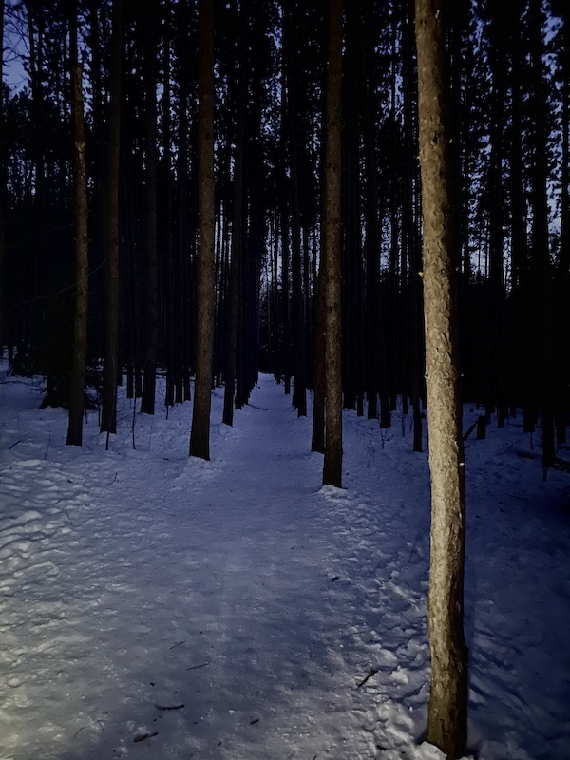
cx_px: 285
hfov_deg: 53.1
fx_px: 571
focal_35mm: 26
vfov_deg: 67.3
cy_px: 380
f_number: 1.8
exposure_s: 1/2
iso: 2500
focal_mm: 4.25
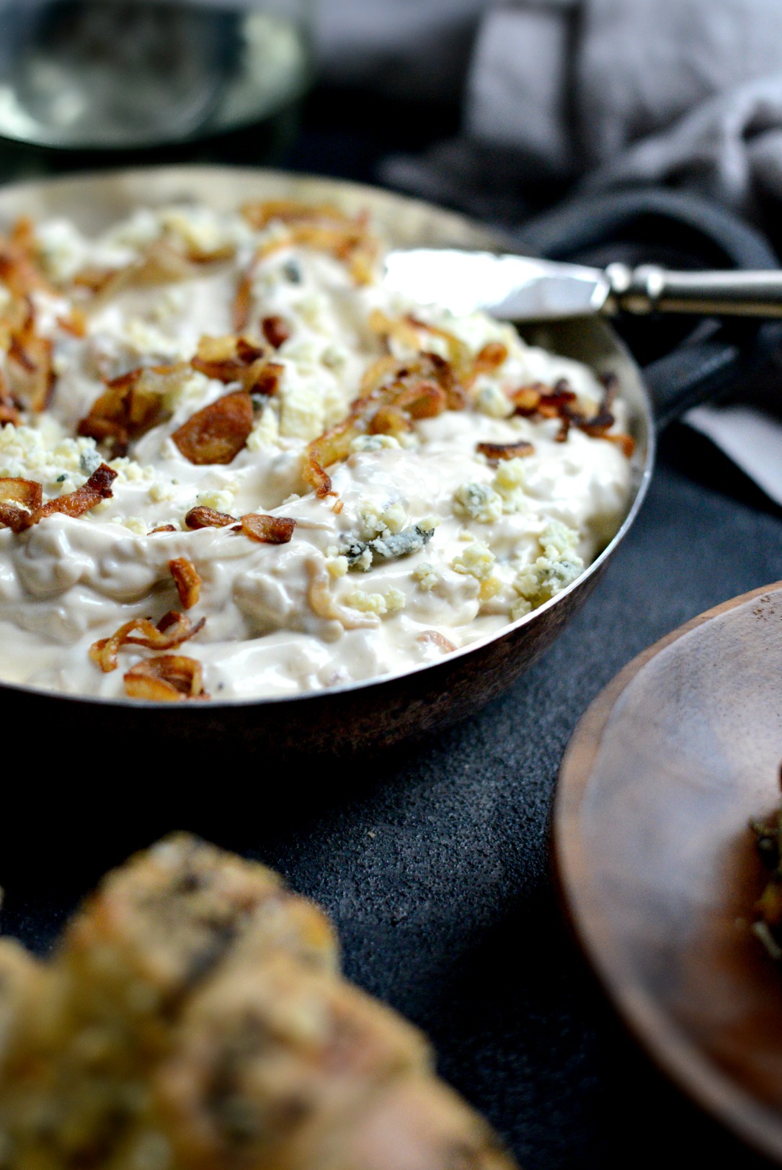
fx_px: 2213
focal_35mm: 68
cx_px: 359
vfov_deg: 29.6
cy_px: 463
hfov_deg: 20.0
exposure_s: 1/1000
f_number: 2.8
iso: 3200
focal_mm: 50
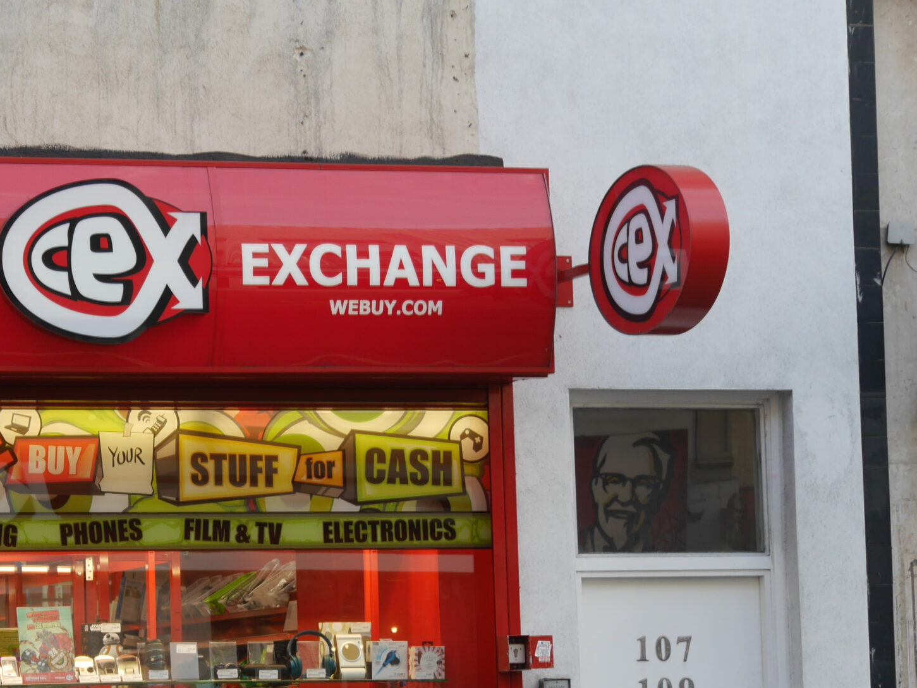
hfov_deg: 16.2
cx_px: 122
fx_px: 3179
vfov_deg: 12.3
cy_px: 552
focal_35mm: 120
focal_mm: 34
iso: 160
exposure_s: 1/80
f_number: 4.5
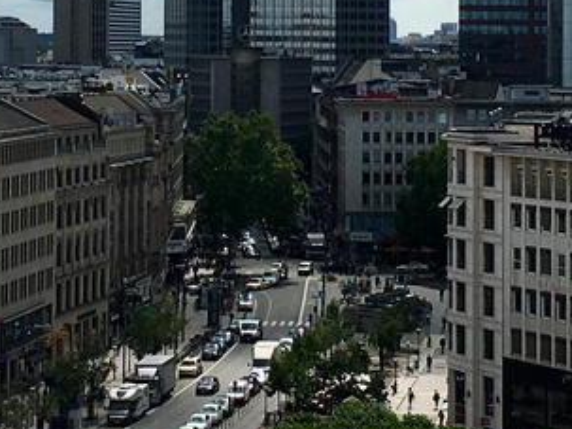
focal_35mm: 138
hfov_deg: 14.3
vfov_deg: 10.6
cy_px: -34
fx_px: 2279
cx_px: 215
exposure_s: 1/2849
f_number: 2.2
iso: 25
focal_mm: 4.15
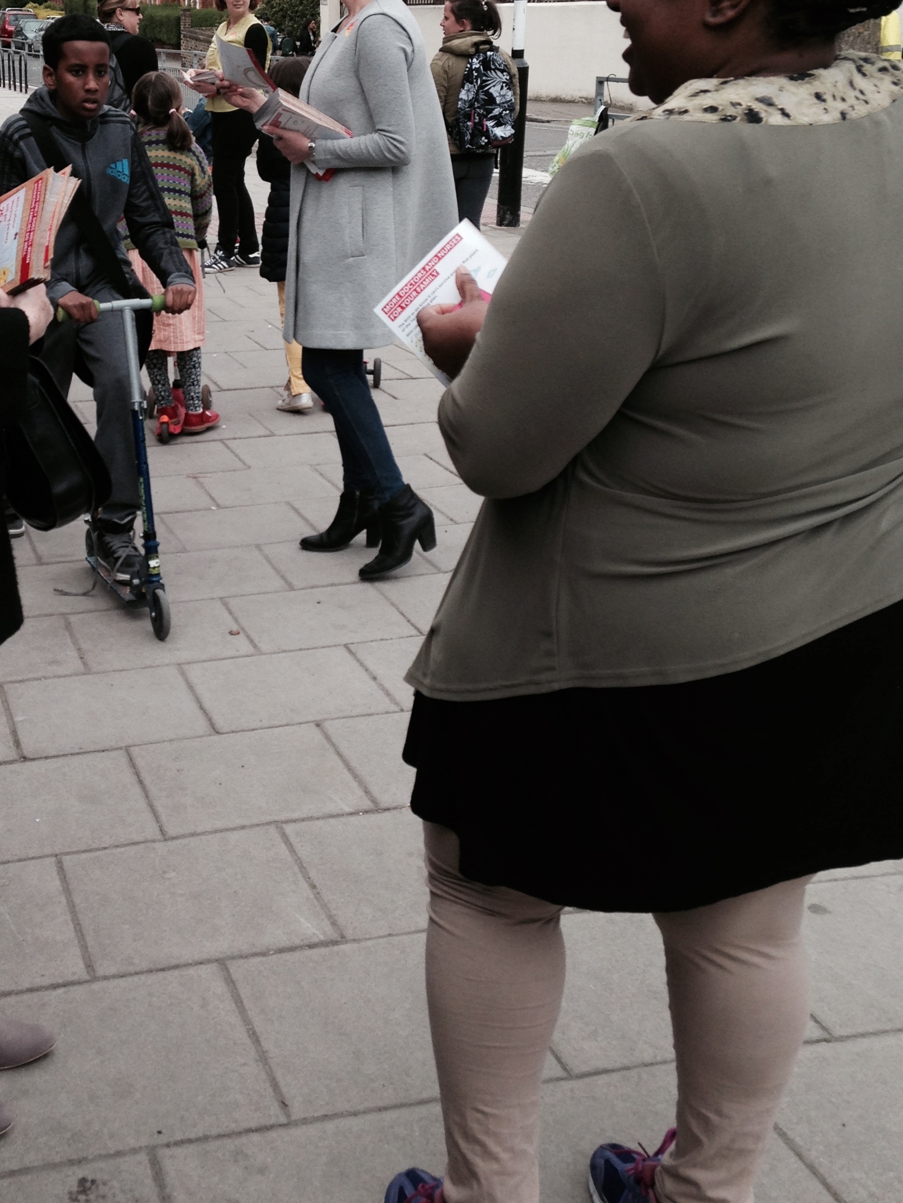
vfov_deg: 37.9
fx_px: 1739
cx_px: 241
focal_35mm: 50
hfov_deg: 28.7
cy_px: 432
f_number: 2.4
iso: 50
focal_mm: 4.12
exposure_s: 1/471
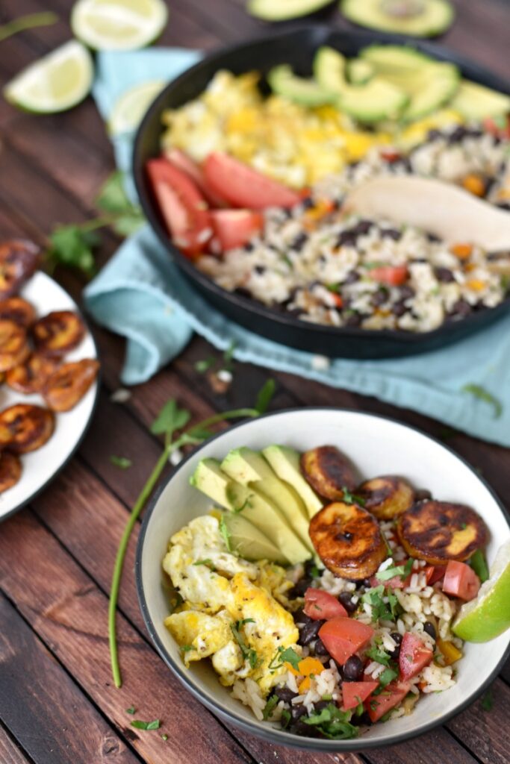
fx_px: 1062
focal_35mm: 50
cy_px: 382
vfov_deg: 39.6
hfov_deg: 27.0
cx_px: 255
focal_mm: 50
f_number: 2.8
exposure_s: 1/60
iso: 800
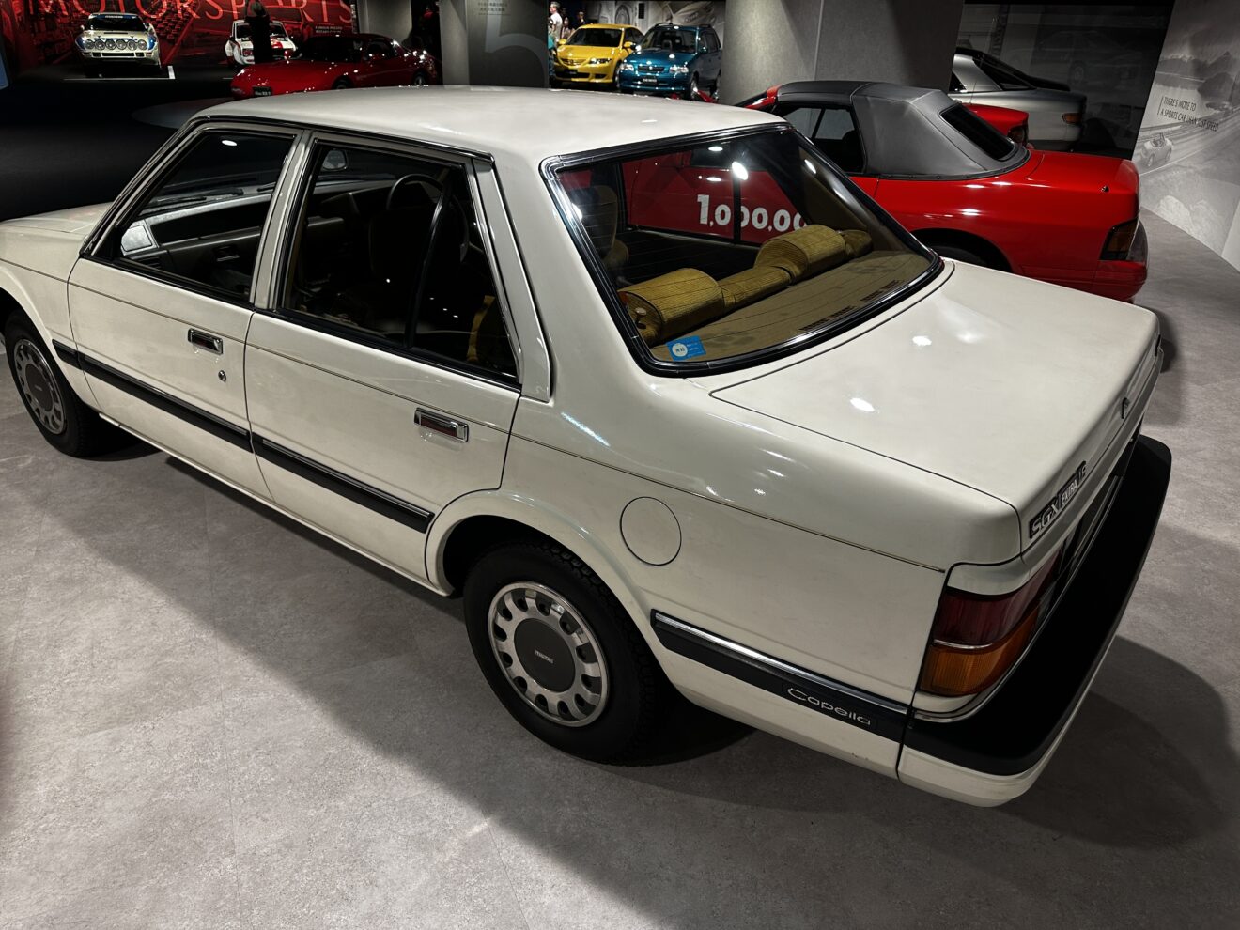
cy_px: 465
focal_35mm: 24
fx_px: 860
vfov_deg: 56.8
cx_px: 620
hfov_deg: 71.6
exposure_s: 1/61
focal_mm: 6.86
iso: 160
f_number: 1.78
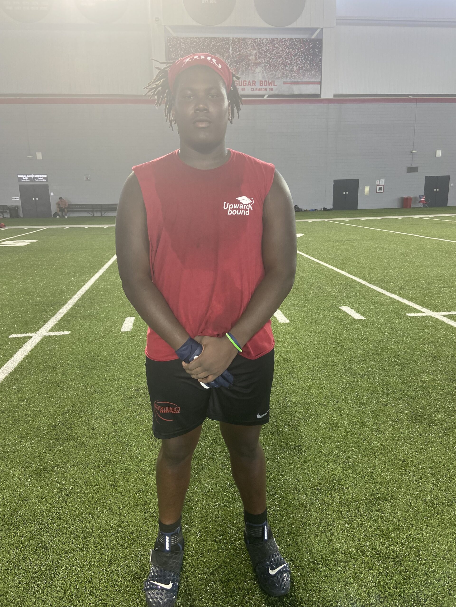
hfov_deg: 53.1
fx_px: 457
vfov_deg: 67.3
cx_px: 228
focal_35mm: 26
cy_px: 304
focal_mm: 4.25
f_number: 1.8
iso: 64
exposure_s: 1/60
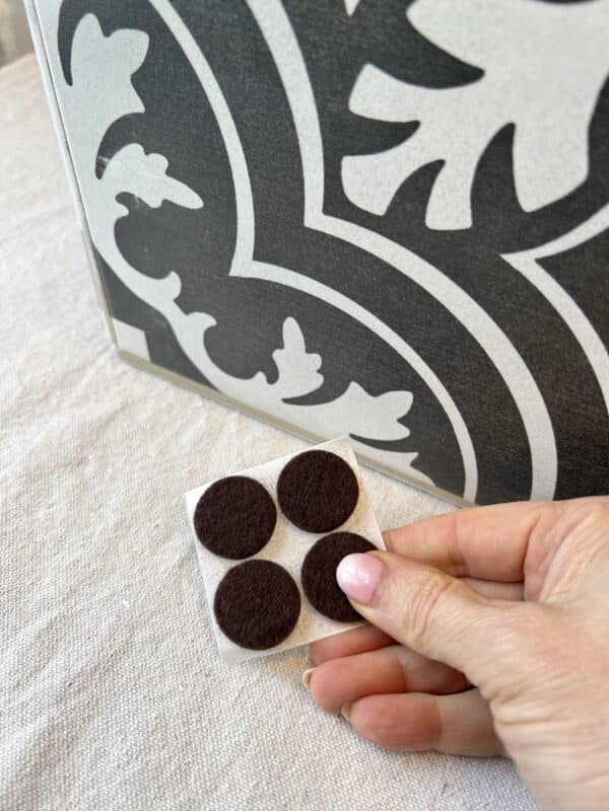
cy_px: 406
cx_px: 304
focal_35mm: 26
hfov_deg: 53.1
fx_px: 610
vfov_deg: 67.3
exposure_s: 1/120
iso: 50
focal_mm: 5.7
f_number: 1.5
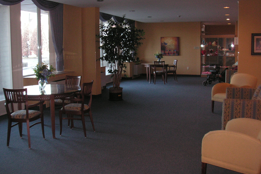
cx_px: 130
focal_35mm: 40
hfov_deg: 48.5
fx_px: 290
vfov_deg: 33.4
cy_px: 80
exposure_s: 1/45
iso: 160
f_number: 3.3
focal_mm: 6.3
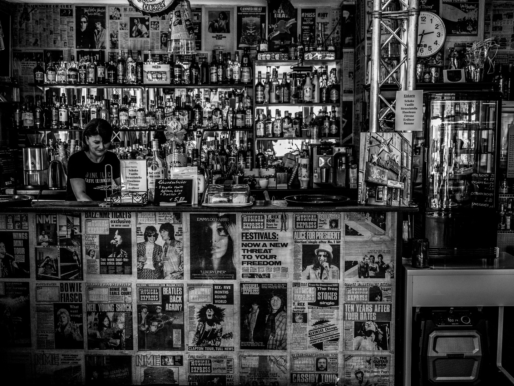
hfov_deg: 42.9
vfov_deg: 32.9
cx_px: 257
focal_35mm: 44
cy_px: 193
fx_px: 654
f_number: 2.8
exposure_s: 1/80
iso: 800
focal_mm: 22
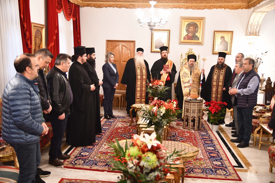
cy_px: 92
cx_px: 138
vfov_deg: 28.1
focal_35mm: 48
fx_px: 367
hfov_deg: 41.1
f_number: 2.8
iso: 2200
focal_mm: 32
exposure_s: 1/125
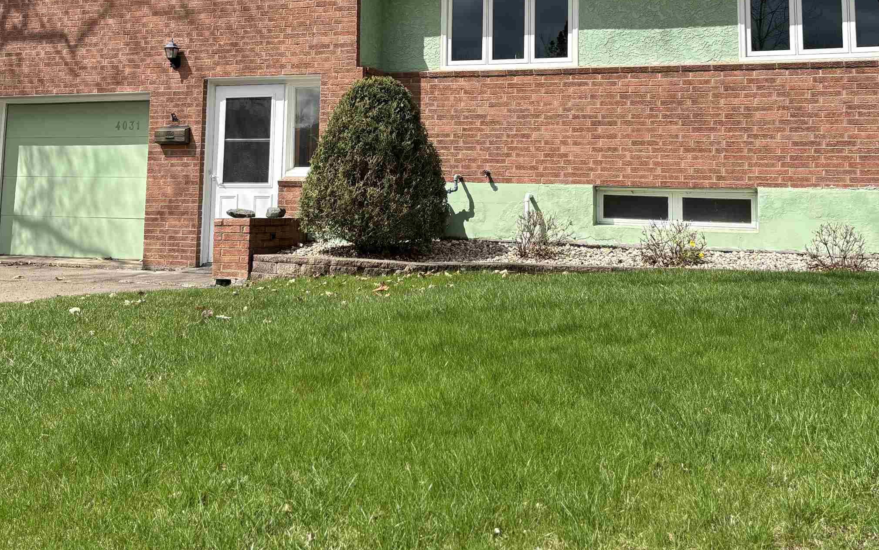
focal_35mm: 42
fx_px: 1006
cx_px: 432
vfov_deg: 29.5
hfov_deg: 47.2
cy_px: 72
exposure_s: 1/2571
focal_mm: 5.96
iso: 50
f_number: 1.6
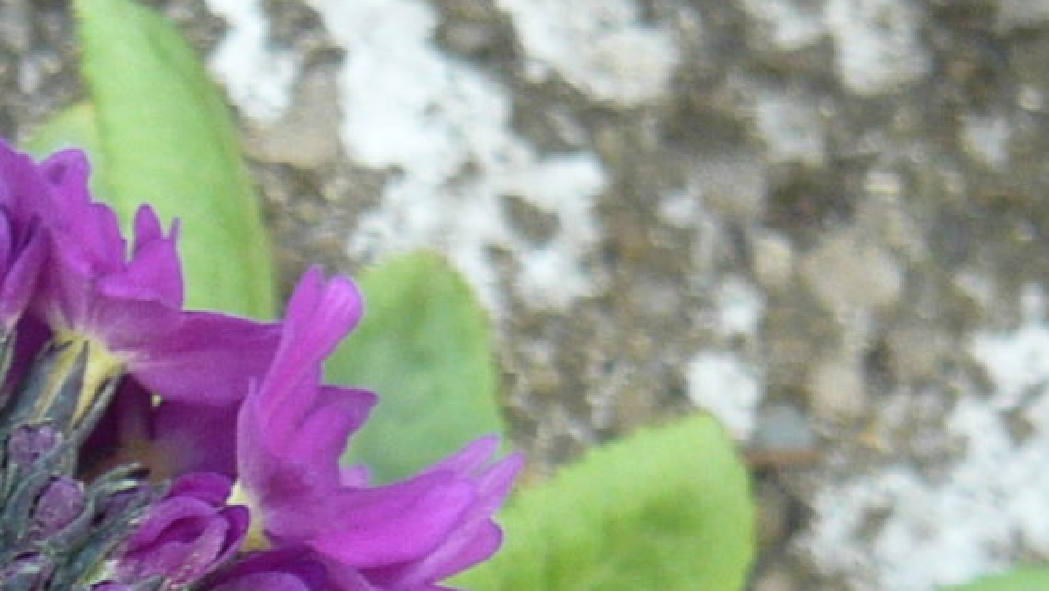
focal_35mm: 155
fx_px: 4312
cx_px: -160
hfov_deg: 13.5
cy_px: 918
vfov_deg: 7.7
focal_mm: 5.5
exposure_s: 1/100
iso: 100
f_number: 3.1
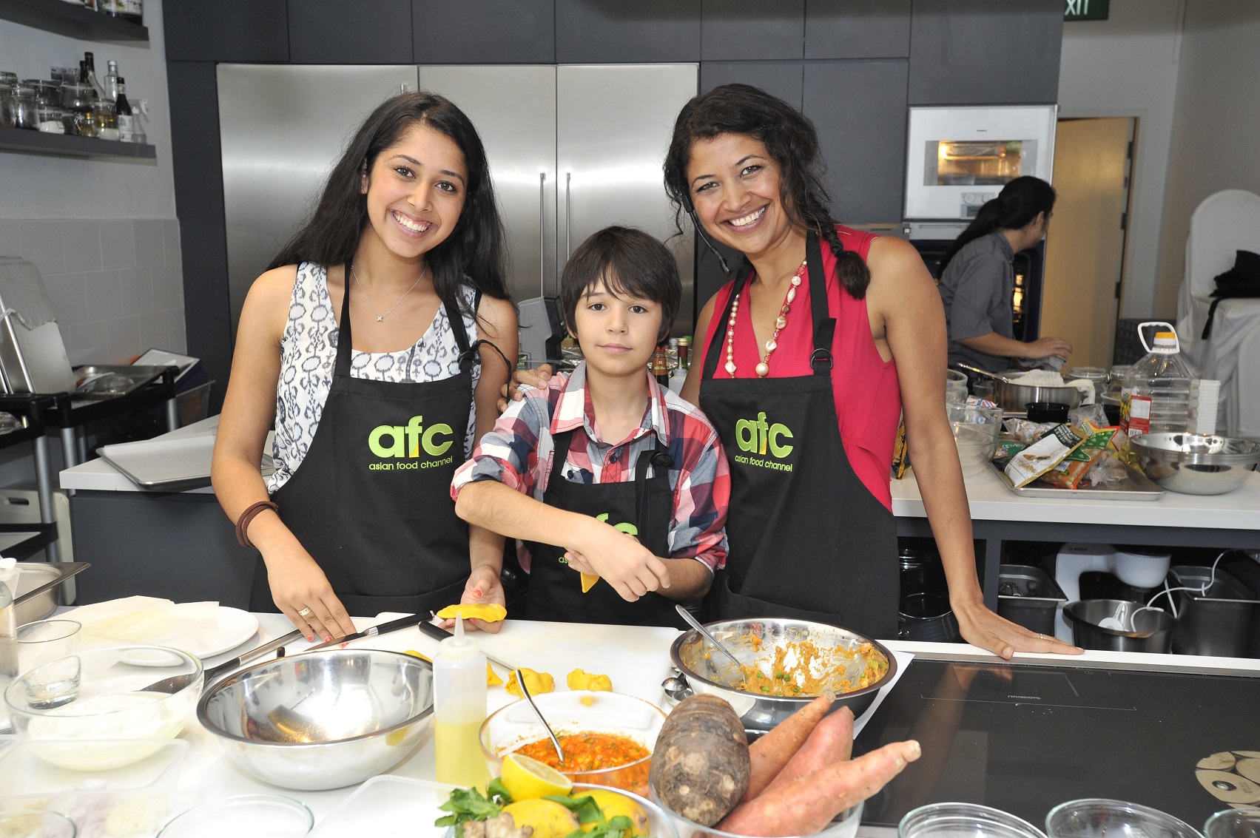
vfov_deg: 37.8
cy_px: 419
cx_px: 630
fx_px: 1224
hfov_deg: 54.5
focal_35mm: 35
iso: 1000
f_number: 5.6
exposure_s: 1/90
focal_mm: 35
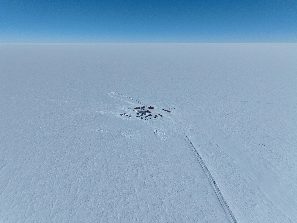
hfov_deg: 71.6
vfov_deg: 56.8
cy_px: 112
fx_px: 206
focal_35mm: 24
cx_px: 148
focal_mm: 12.29
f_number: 2.8
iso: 100
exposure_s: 1/6400
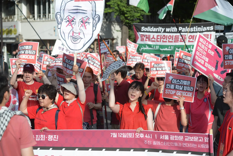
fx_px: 453
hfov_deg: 28.8
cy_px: 78
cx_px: 116
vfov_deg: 19.5
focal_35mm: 70
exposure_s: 1/1600
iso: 320
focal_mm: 70
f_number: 4.5
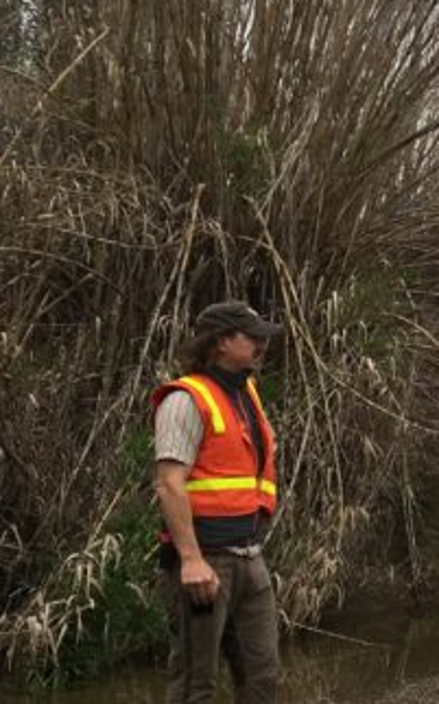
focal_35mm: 86
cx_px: 954
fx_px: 1648
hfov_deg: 12.7
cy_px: 342
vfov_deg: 24.1
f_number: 2.2
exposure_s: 1/503
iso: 25
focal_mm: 4.15
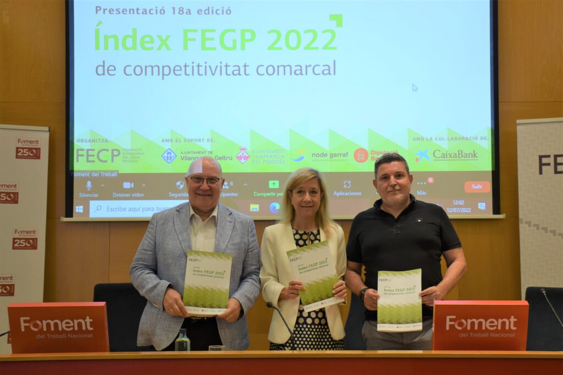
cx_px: 282
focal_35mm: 48
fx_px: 751
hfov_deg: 41.1
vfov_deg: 28.1
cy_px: 188
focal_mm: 32
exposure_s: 1/80
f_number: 4.5
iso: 400
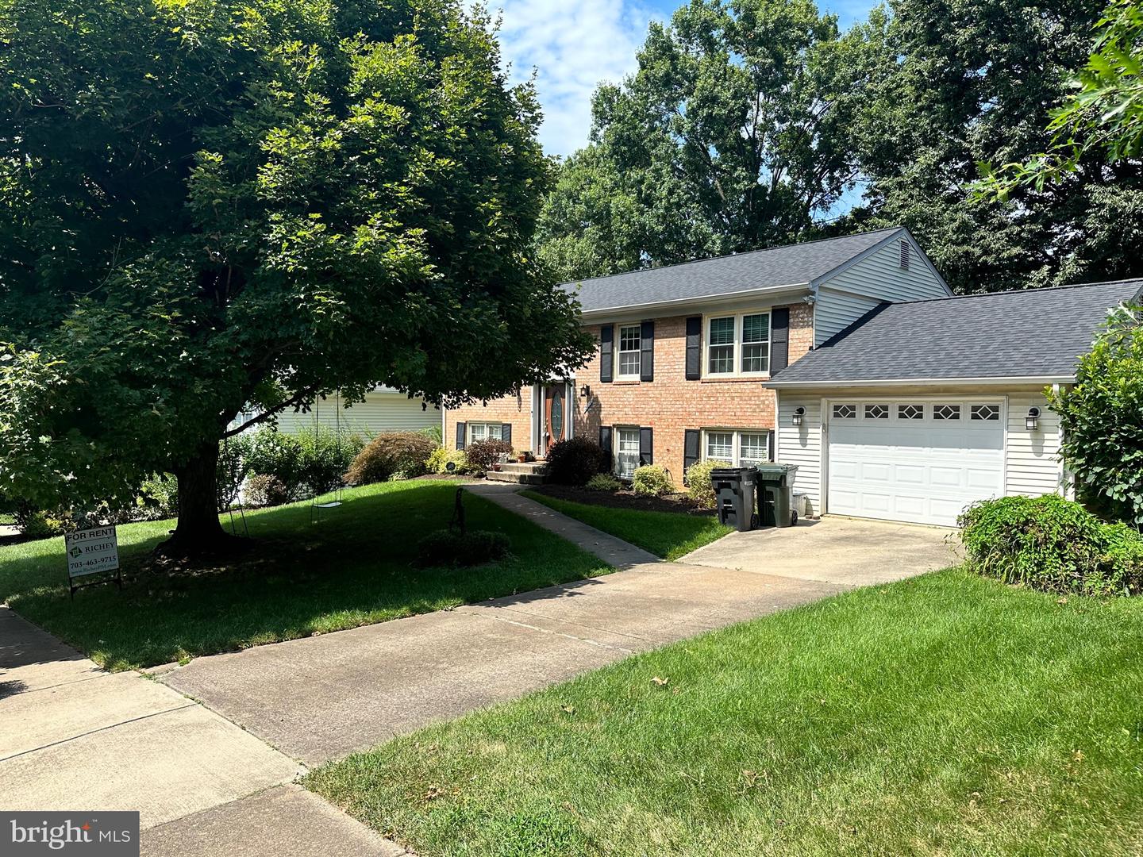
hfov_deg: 71.6
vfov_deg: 56.8
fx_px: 792
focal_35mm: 24
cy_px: 428
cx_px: 572
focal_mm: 6.86
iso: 80
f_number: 1.78
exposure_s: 1/2732
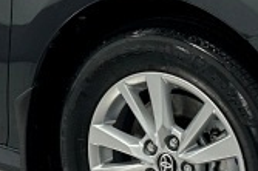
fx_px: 1095
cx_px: 124
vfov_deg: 8.9
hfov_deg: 13.4
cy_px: 3
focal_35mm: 153
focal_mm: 6.86
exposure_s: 1/60
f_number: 1.78
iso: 250
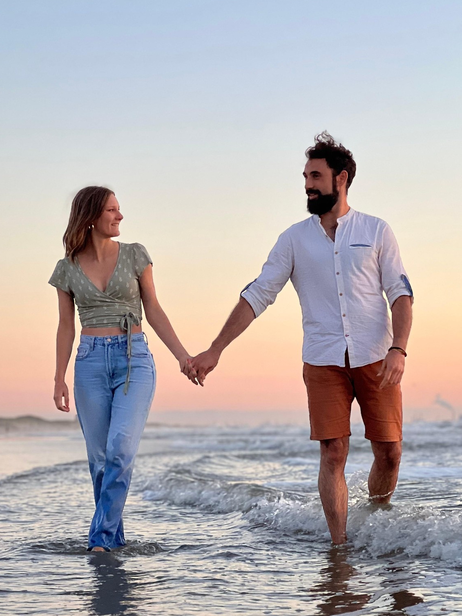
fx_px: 1745
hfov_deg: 15.1
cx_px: 250
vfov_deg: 20.0
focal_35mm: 98
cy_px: 322
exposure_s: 1/121
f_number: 2.8
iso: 64
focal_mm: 9
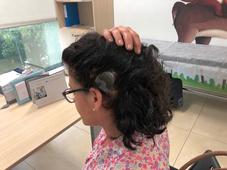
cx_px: 114
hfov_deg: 63.4
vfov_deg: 49.7
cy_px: 85
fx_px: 184
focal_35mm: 28
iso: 40
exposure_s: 1/25
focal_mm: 4
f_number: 1.8
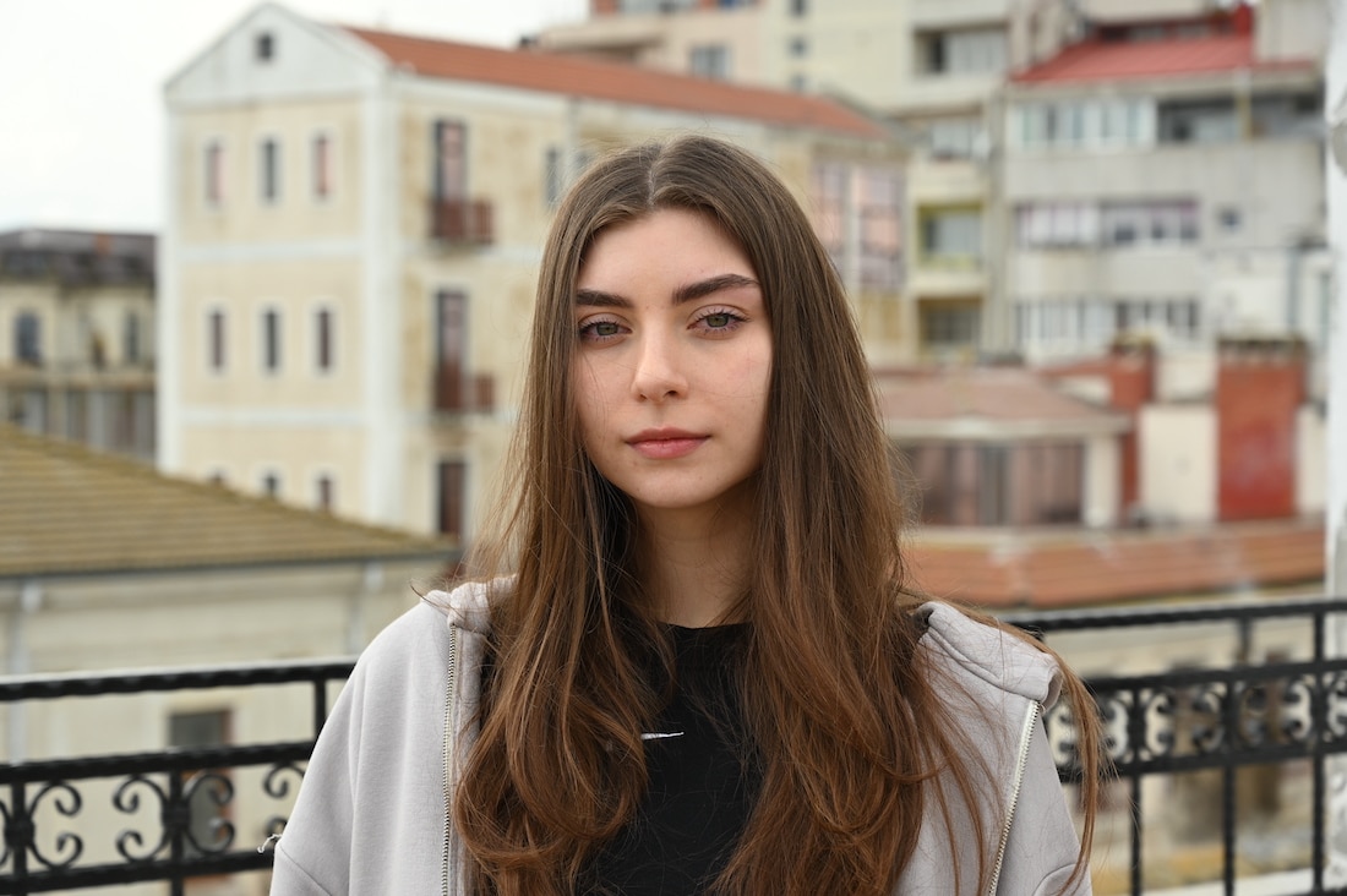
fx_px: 2617
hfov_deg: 28.9
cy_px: 448
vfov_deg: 19.4
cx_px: 674
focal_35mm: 70
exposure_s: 1/250
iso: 100
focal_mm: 70
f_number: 5.6
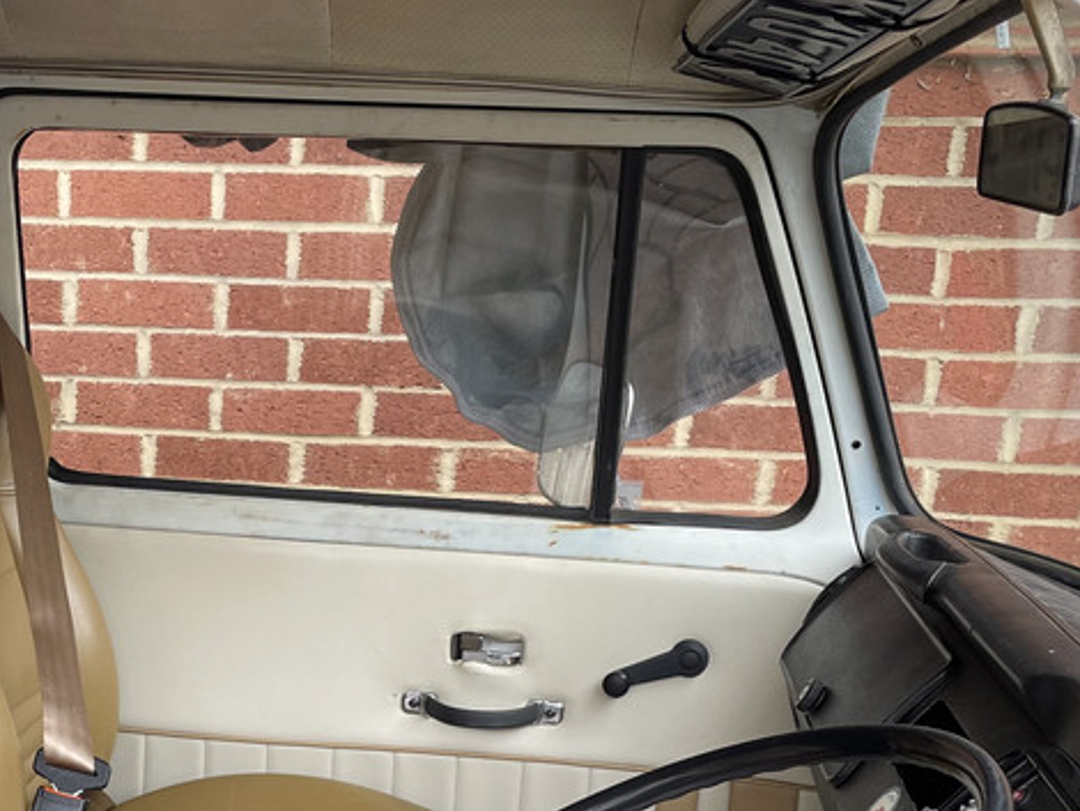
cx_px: 231
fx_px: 1842
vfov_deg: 23.5
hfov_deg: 31.9
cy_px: 859
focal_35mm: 59
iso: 50
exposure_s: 1/121
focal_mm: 4.2
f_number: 1.6
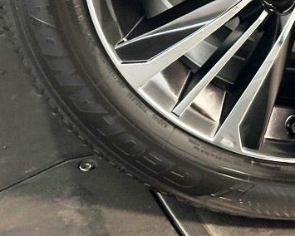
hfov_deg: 14.0
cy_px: -75
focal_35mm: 135
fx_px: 1179
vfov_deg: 11.1
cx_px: 303
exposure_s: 1/24
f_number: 1.78
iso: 640
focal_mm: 6.86
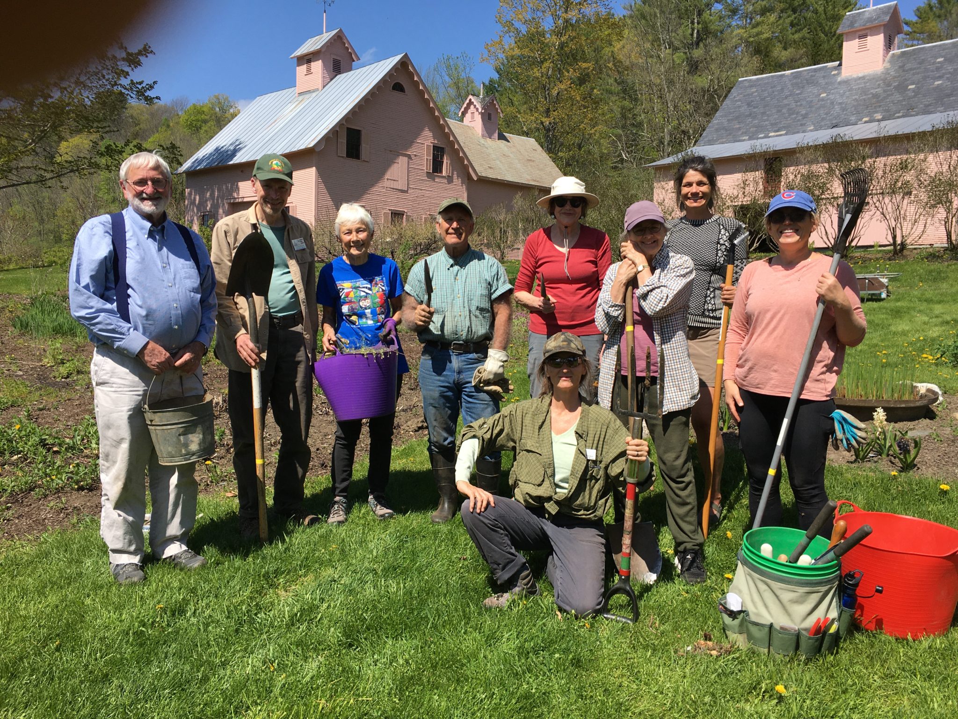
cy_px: 360
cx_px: 479
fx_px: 803
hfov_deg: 61.7
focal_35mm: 29
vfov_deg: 48.2
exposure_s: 1/1508
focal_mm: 4.15
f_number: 2.2
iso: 25
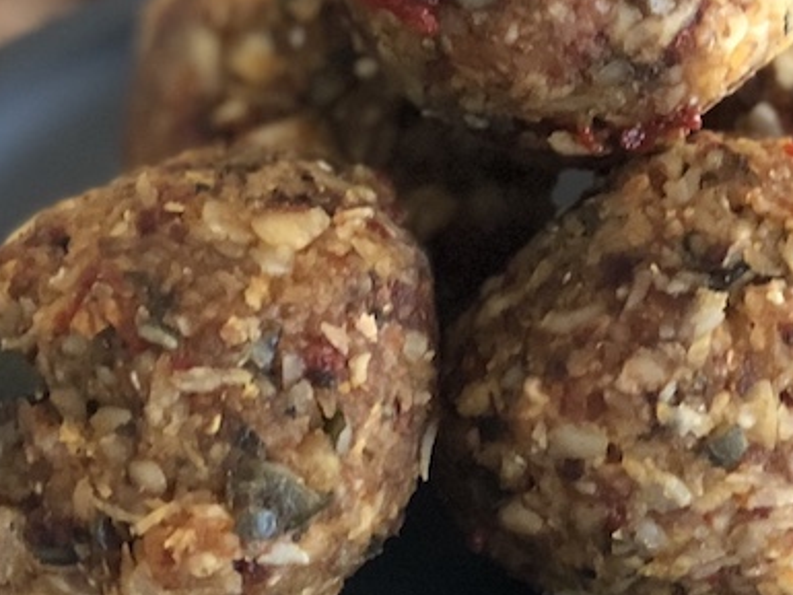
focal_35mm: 213
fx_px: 4881
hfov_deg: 9.2
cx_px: -134
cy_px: 336
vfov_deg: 7.0
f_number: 2.8
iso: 250
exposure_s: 1/50
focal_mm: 6.6
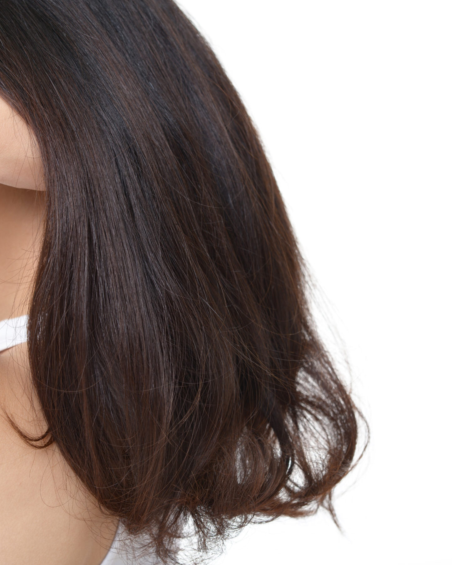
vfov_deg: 22.5
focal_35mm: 85
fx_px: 1421
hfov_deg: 18.0
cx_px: 148
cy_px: 284
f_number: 6.3
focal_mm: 60
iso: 125
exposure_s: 1/250
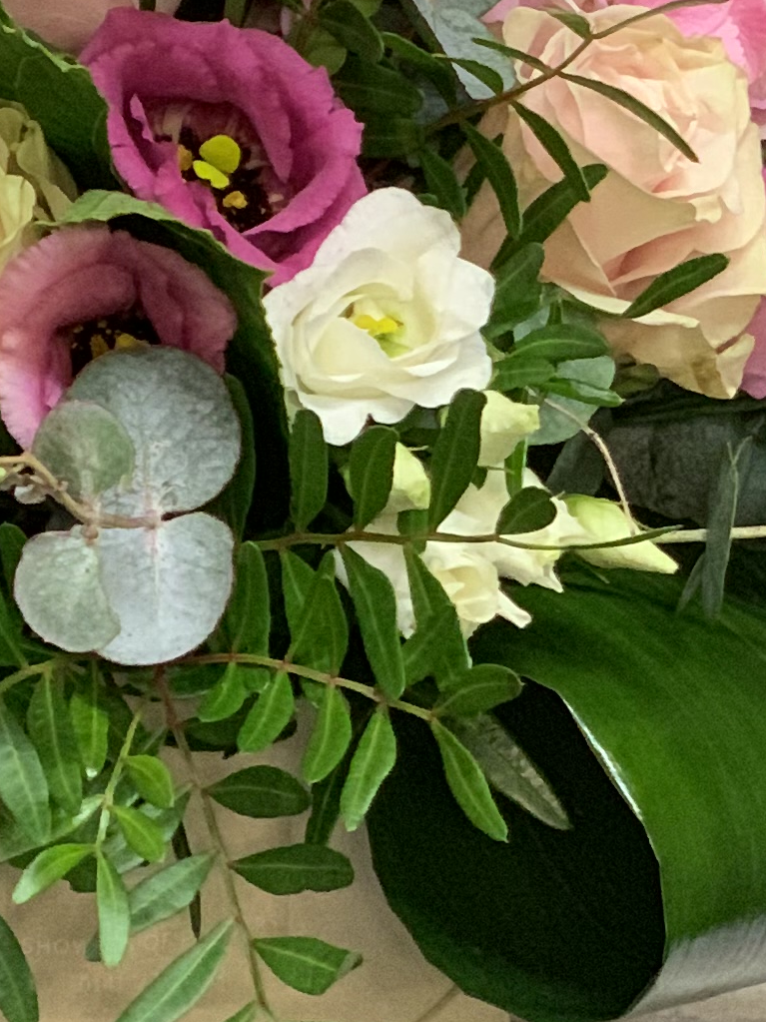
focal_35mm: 205
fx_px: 6050
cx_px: 177
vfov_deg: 9.3
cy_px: -644
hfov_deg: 7.2
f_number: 2.4
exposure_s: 1/50
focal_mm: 6
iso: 160
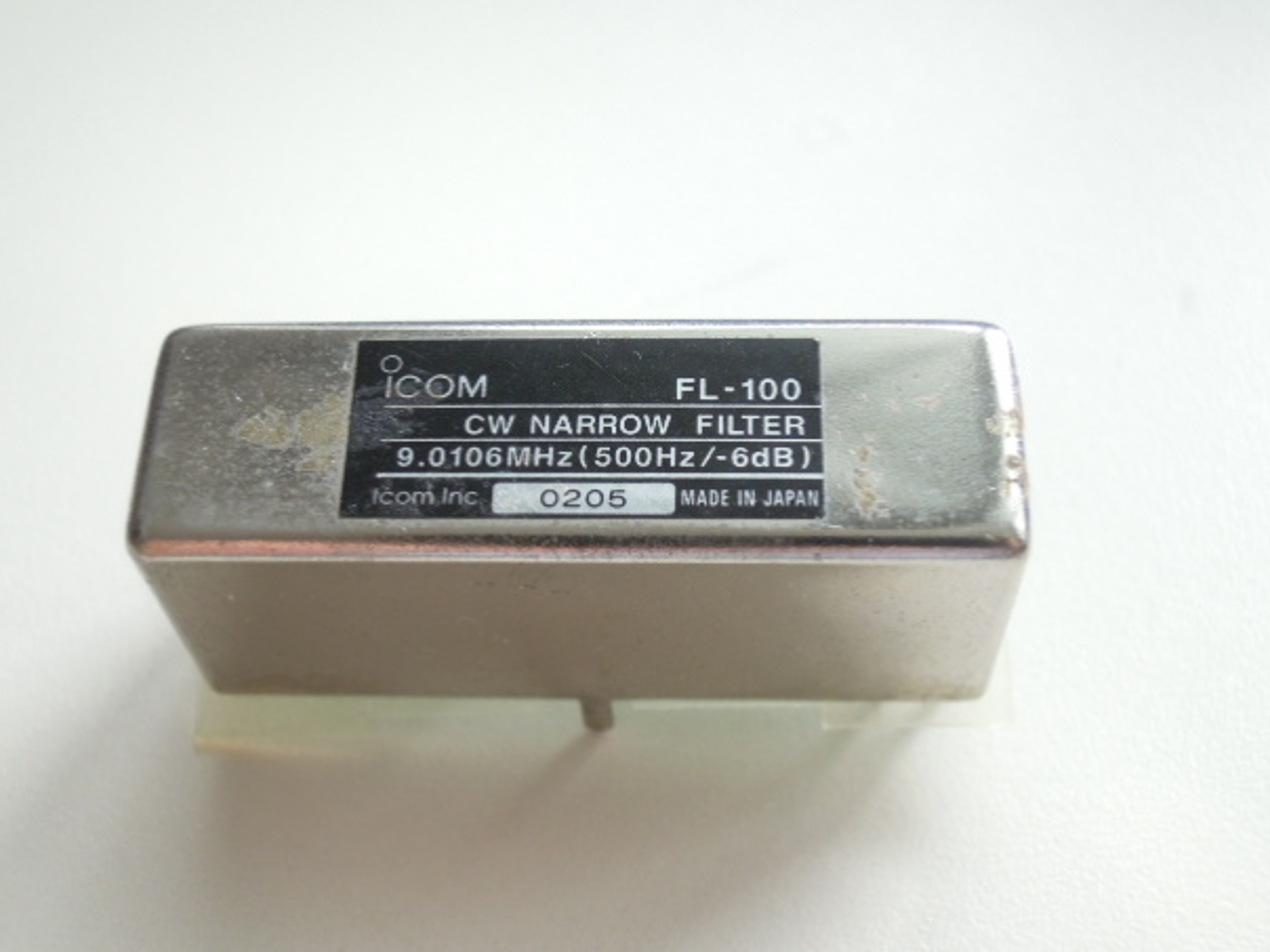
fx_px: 1944
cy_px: 481
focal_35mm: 53
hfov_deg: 36.2
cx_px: 610
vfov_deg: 27.5
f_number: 3.3
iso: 400
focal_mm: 9
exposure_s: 1/40
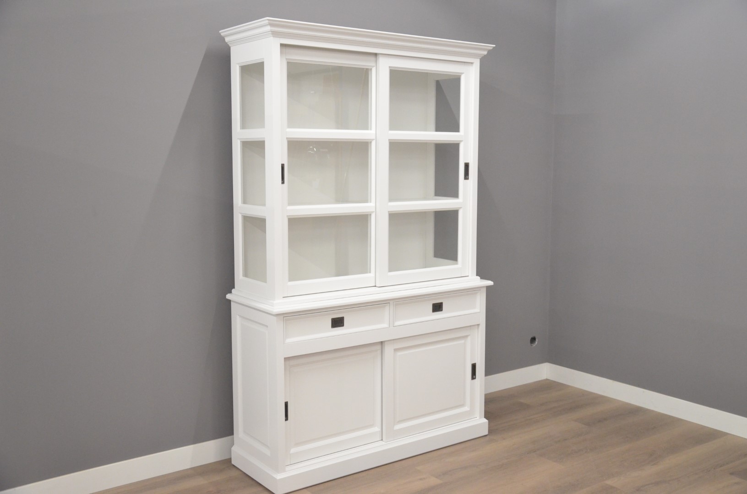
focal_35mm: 38
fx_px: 776
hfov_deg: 51.4
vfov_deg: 35.3
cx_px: 374
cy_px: 247
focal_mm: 25
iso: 2800
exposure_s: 1/30
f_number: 4
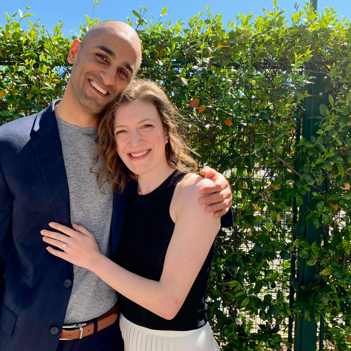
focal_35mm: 31
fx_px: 356
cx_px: 130
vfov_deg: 52.5
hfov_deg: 51.9
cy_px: 175
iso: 25
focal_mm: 4.25
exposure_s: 1/308
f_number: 1.8
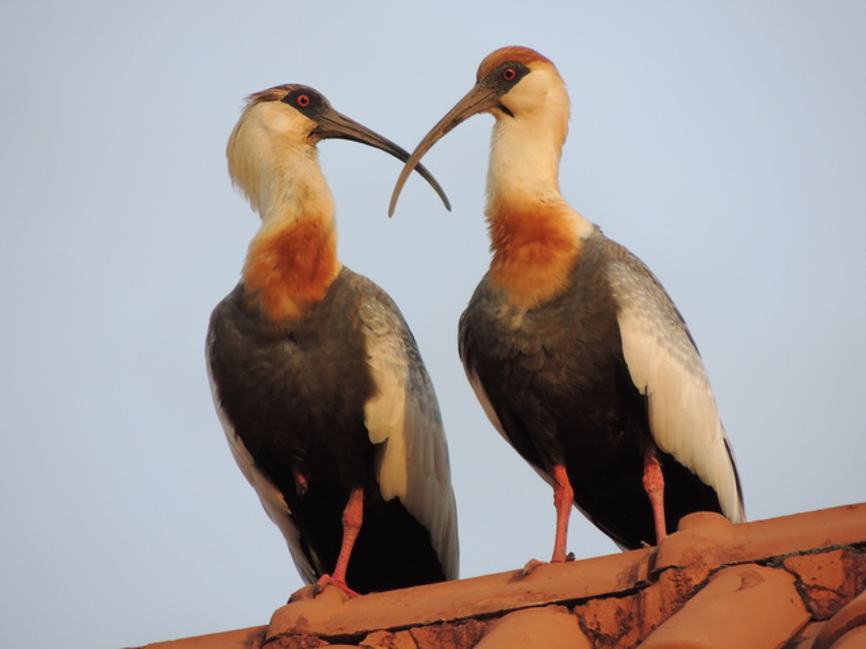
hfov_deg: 2.2
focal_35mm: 900
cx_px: 433
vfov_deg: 1.7
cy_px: 324
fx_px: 22516
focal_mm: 160.5
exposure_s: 1/320
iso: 400
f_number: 5.5
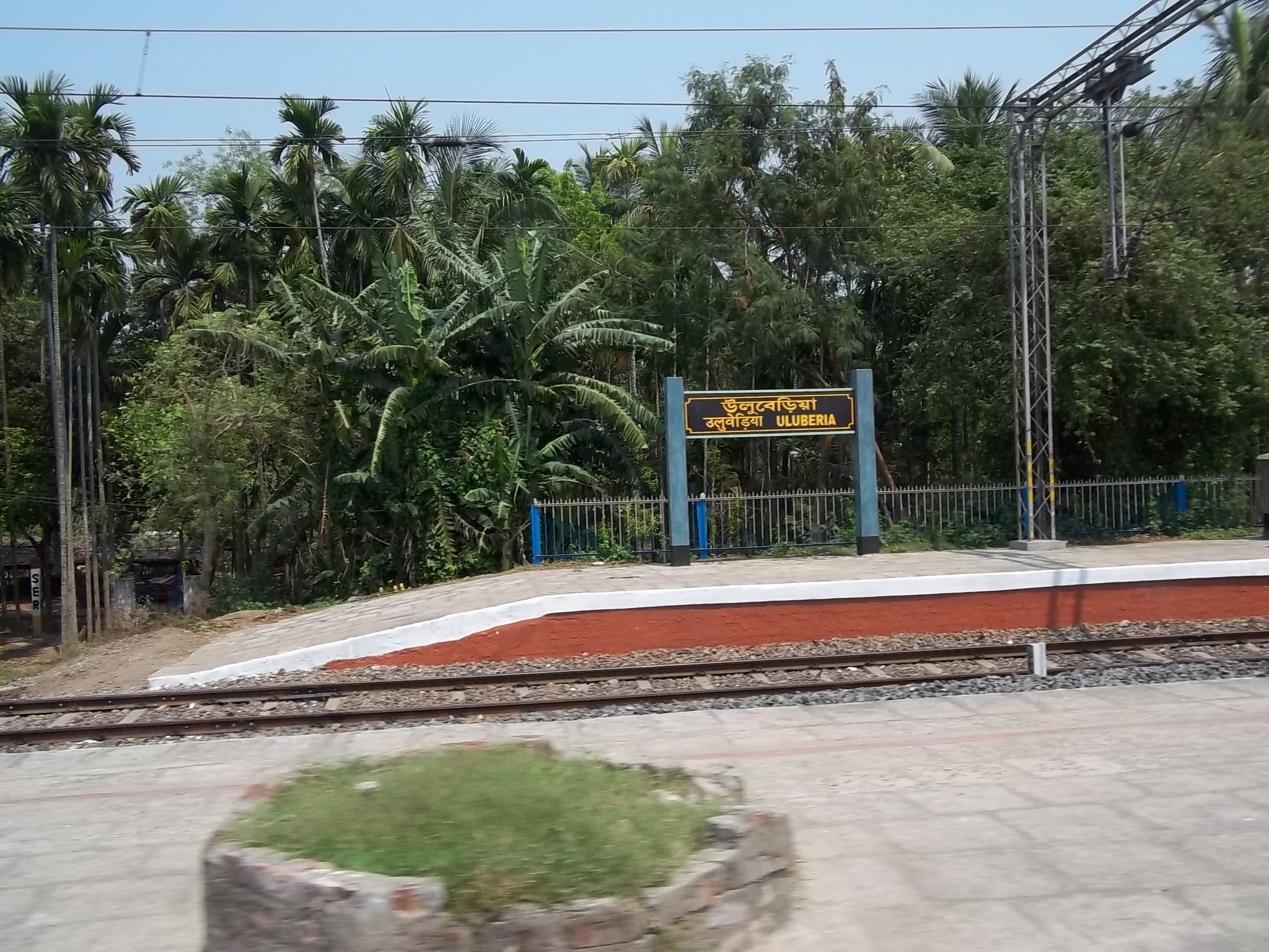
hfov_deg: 56.8
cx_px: 634
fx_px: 1173
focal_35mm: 32
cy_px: 476
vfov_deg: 44.2
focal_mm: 5.7
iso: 80
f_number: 5.5
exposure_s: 1/400
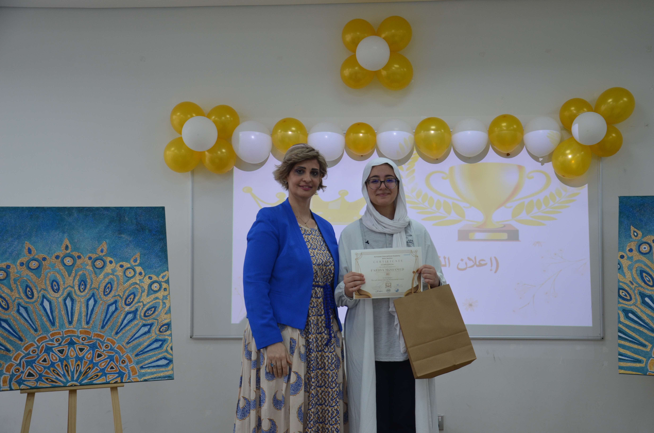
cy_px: 216
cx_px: 327
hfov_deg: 37.9
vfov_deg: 25.6
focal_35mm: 52
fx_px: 952
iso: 400
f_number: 4.8
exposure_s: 1/90
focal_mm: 35
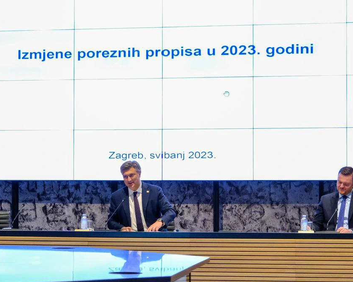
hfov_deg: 18.4
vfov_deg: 14.8
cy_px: 137
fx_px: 1086
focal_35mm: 104
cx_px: 130
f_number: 2.8
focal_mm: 38.8
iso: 3200
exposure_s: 1/250
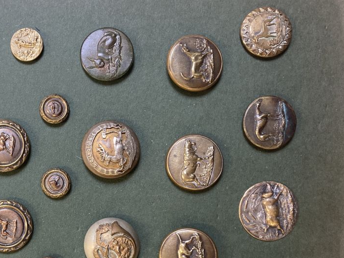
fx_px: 527
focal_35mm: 53
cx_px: 41
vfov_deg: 27.2
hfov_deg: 34.4
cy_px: 189
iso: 125
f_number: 1.8
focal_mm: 3.99
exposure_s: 1/50
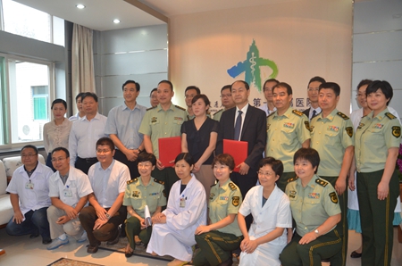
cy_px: 133
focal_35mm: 32
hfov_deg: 59.6
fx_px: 351
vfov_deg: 41.5
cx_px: 201
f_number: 5
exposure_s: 1/60
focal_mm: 21
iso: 1100
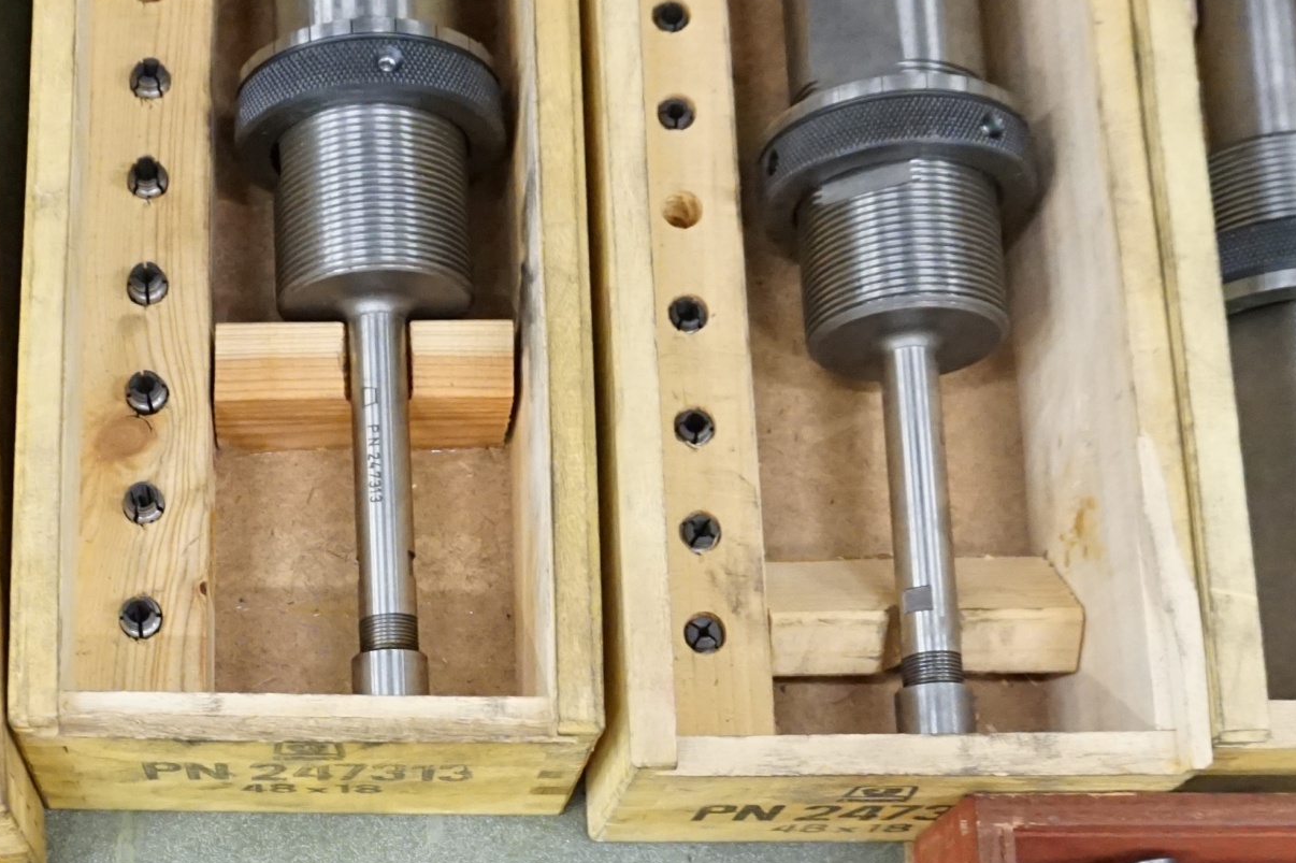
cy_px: 714
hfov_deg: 30.4
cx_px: 320
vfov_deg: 20.6
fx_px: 2339
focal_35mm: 65
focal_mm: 16
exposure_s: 1/80
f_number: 3.5
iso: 3200
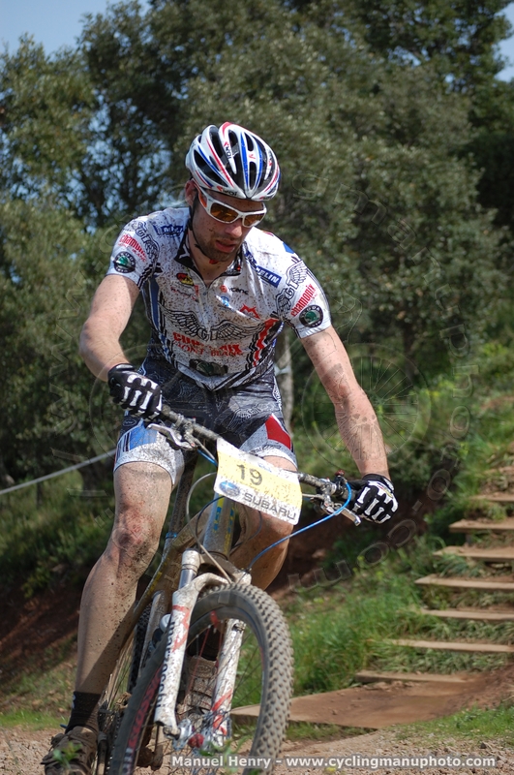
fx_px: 2094
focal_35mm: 98
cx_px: 257
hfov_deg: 14.0
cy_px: 388
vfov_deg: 20.9
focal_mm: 65
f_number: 4.2
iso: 200
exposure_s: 1/1000
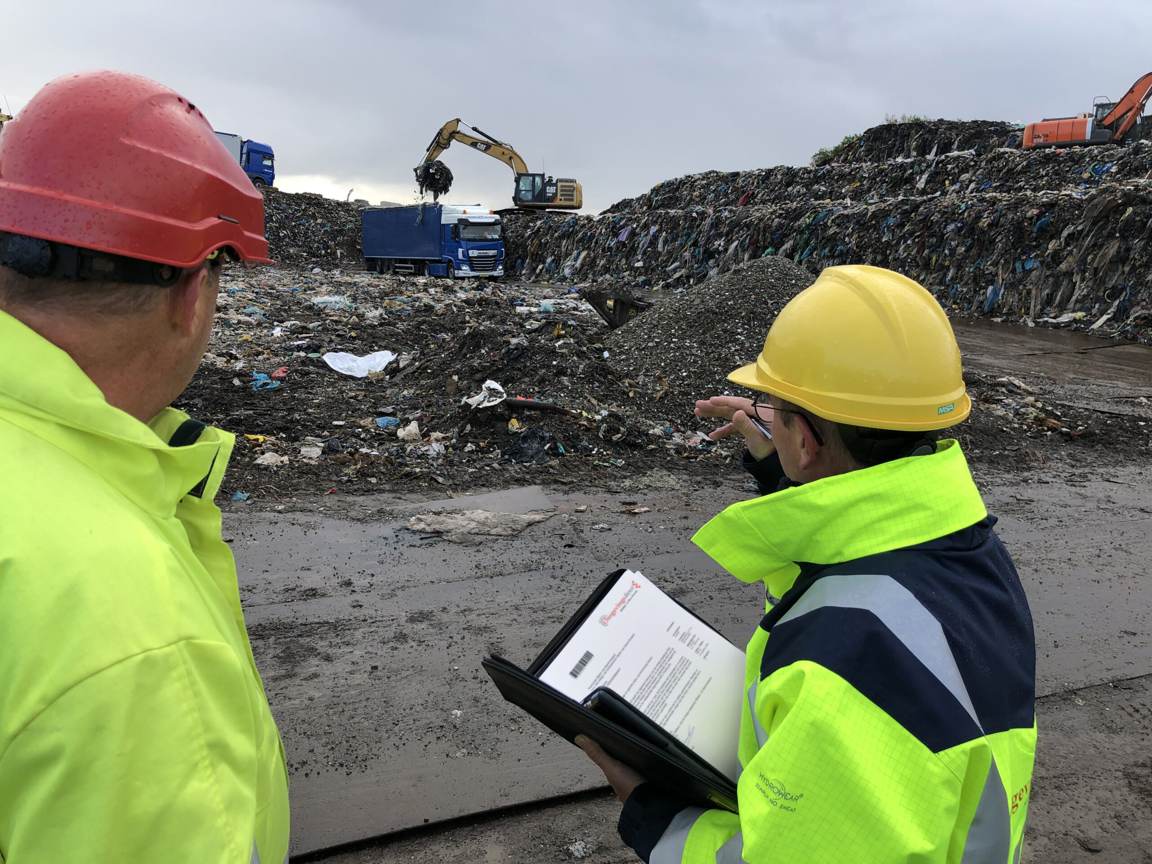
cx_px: 576
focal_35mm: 28
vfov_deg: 49.7
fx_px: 932
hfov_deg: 63.4
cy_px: 432
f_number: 1.8
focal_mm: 3.99
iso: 20
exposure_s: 1/466
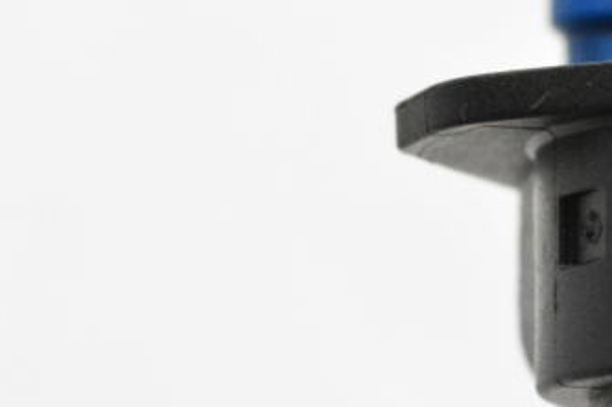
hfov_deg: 8.1
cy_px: 24
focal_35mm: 255
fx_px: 4325
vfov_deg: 5.4
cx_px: 616
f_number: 10
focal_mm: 55
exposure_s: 1/400
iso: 6400
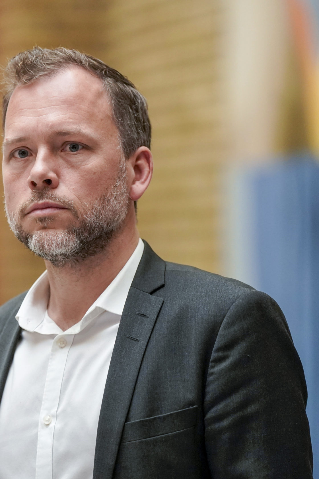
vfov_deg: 6.9
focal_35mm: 300
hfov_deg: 4.6
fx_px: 3986
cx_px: 87
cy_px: 241
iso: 2500
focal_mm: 197
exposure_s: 1/250
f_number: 2.8
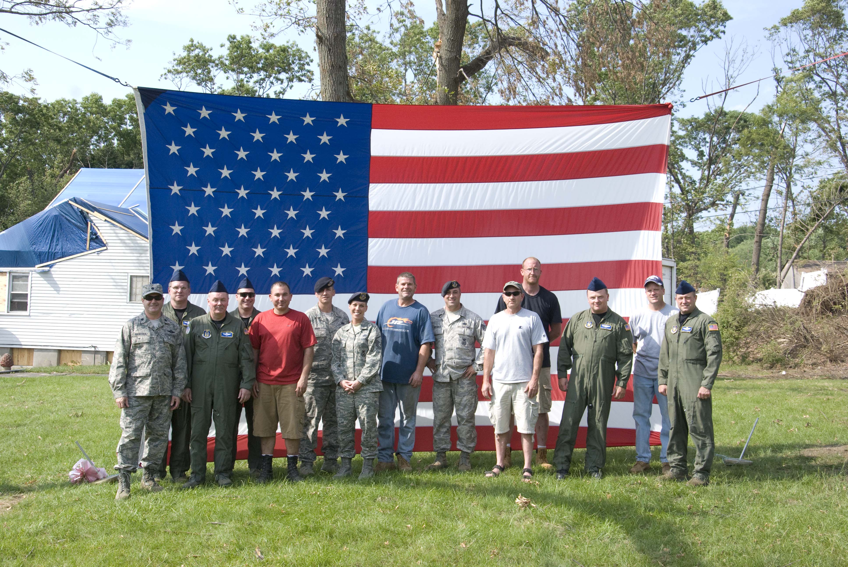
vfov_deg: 29.9
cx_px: 424
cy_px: 284
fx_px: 1061
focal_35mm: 45
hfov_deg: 43.6
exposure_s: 1/320
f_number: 9
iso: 400
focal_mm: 30
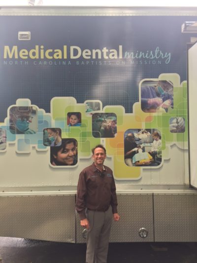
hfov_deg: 48.2
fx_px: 220
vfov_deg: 61.6
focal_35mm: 29
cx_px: 98
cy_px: 132
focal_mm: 4.15
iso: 32
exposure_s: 1/151
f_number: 2.2
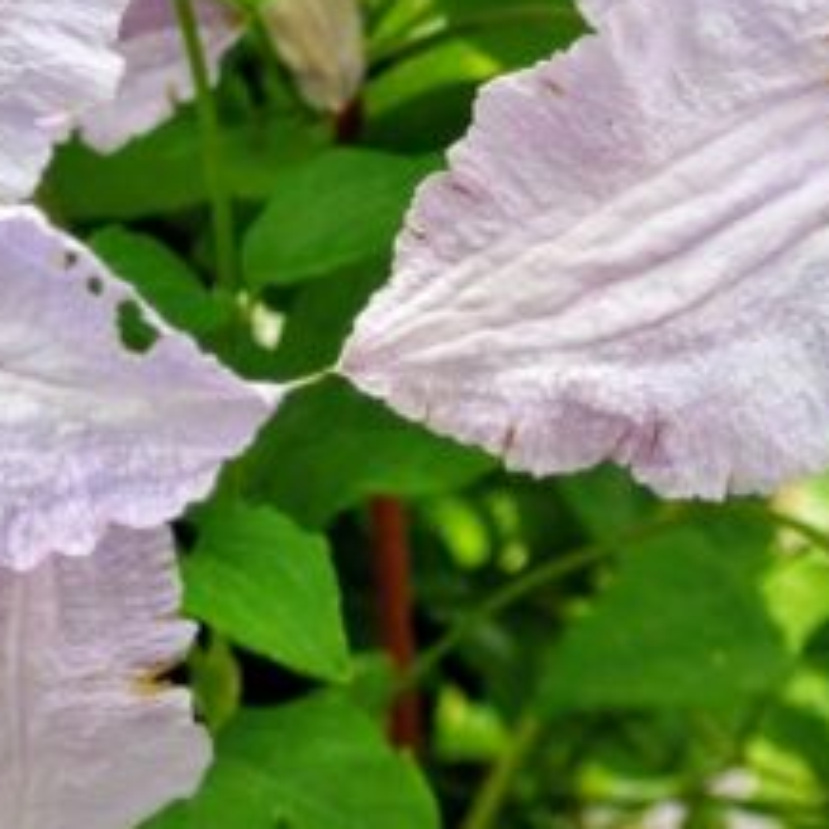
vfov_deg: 9.9
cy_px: 125
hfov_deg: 9.9
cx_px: 156
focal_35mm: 176
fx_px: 4769
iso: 100
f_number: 4.2
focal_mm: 16.3
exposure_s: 1/200
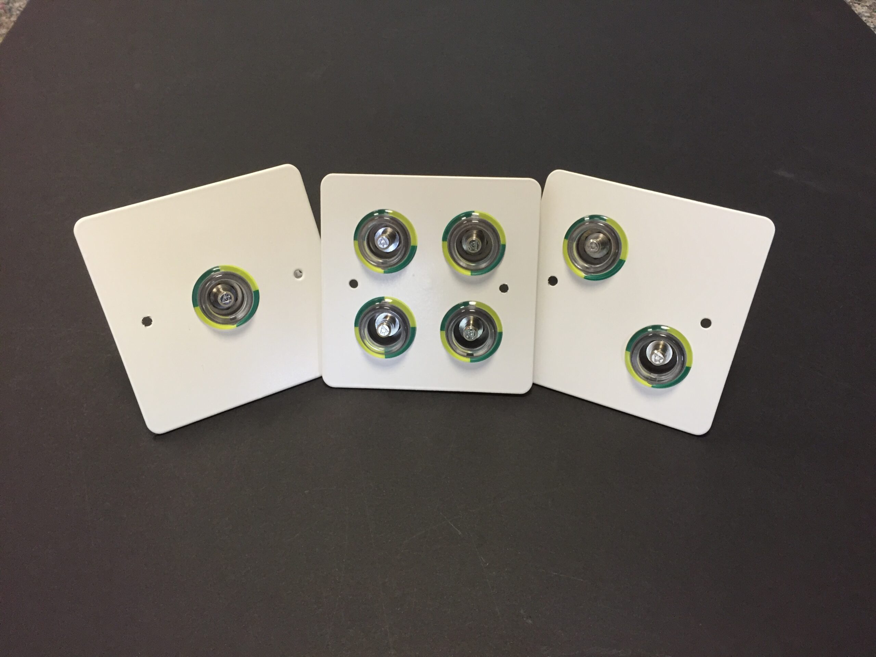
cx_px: 438
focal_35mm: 29
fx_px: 734
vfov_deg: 48.2
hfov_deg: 61.7
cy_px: 328
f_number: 2.2
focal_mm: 4.15
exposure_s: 1/30
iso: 50
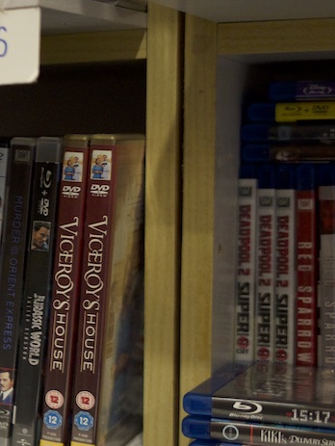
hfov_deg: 14.3
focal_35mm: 93
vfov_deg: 21.1
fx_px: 1198
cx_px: -246
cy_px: 254
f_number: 2.5
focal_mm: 35
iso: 2500
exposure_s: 1/160
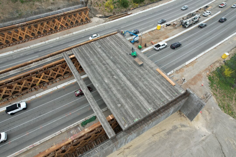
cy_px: 78
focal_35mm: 22
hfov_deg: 78.6
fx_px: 144
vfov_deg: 57.2
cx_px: 118
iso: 100
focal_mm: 8.38
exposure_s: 1/400
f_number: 2.8
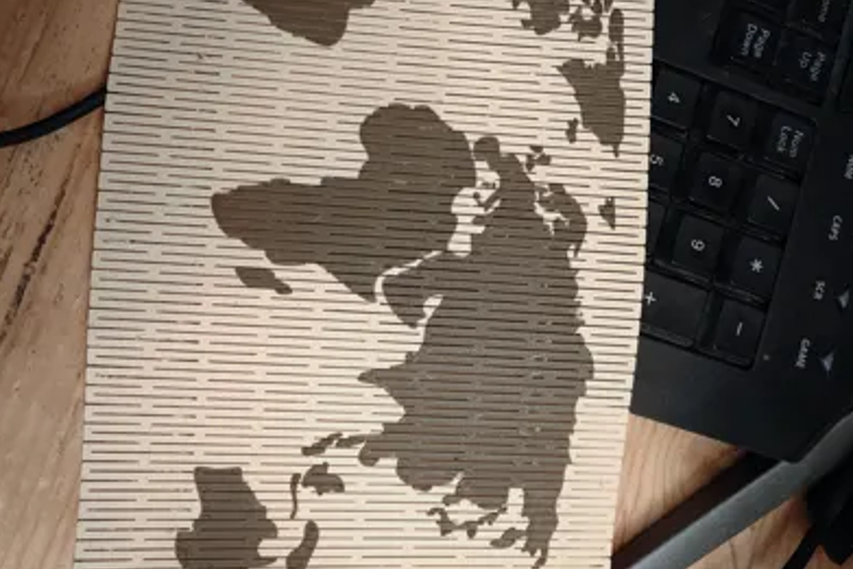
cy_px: 175
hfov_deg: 55.8
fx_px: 806
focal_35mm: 34
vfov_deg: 38.3
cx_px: 423
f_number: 1.8
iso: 1250
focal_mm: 5.59
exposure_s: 1/33
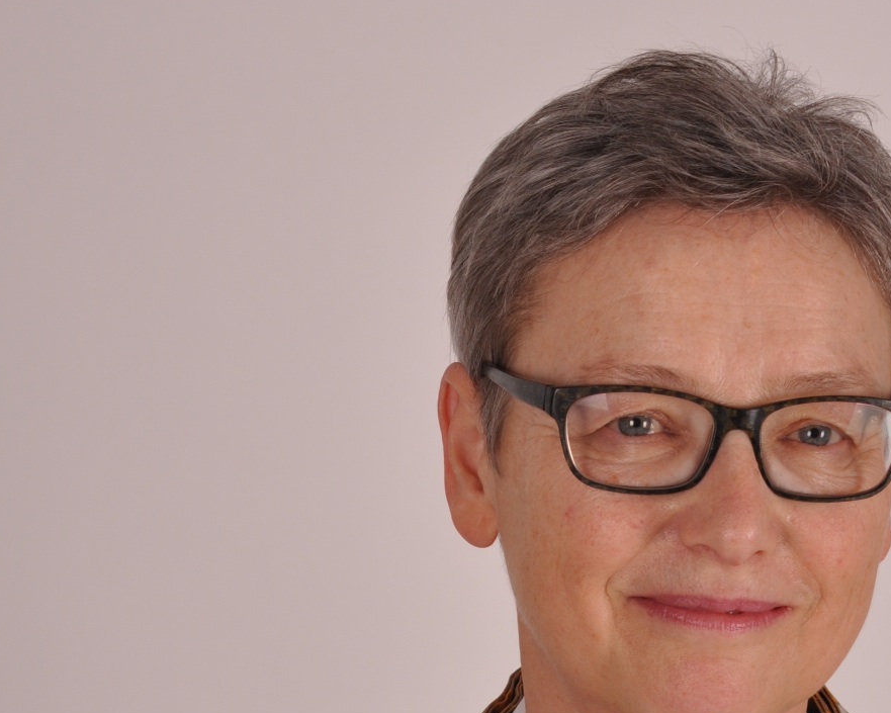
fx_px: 4510
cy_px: 962
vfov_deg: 8.9
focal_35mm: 171
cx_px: 582
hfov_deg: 11.3
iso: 200
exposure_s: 1/125
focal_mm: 50
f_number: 5.6
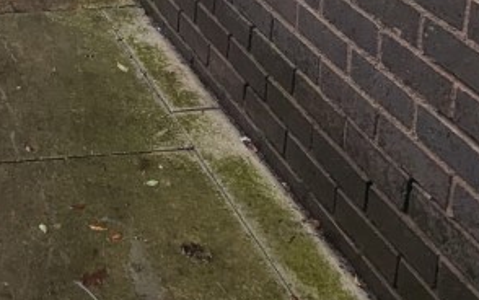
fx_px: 901
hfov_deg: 27.2
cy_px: -236
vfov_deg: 16.1
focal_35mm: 69
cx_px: -51
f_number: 2.2
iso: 50
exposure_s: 1/199
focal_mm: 2.35
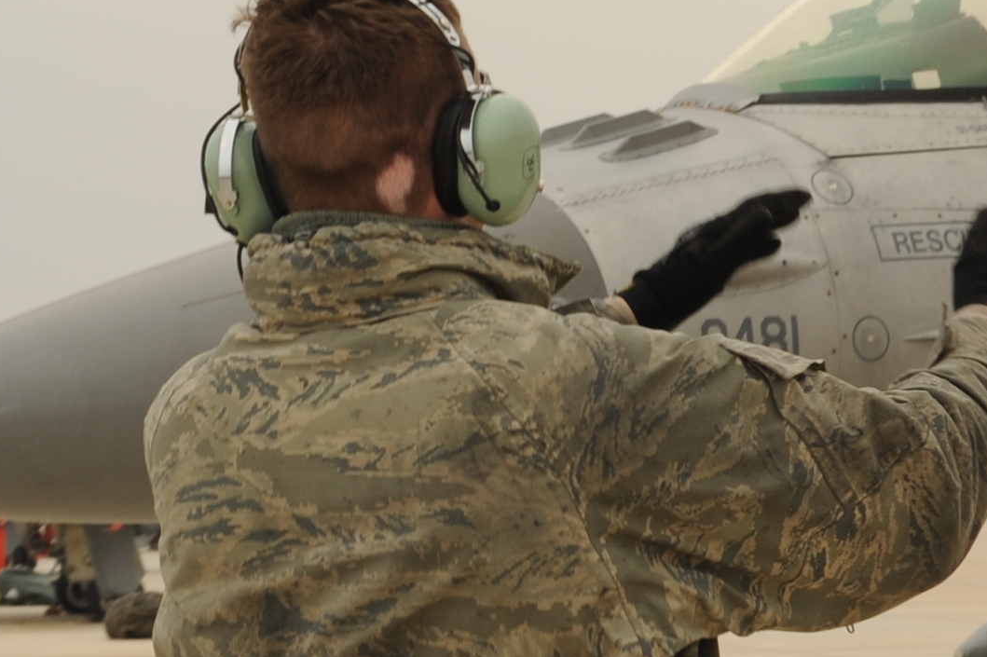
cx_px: 1538
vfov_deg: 6.2
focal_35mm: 221
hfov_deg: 9.1
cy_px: 474
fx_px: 6056
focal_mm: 55
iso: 200
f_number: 11
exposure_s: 1/125
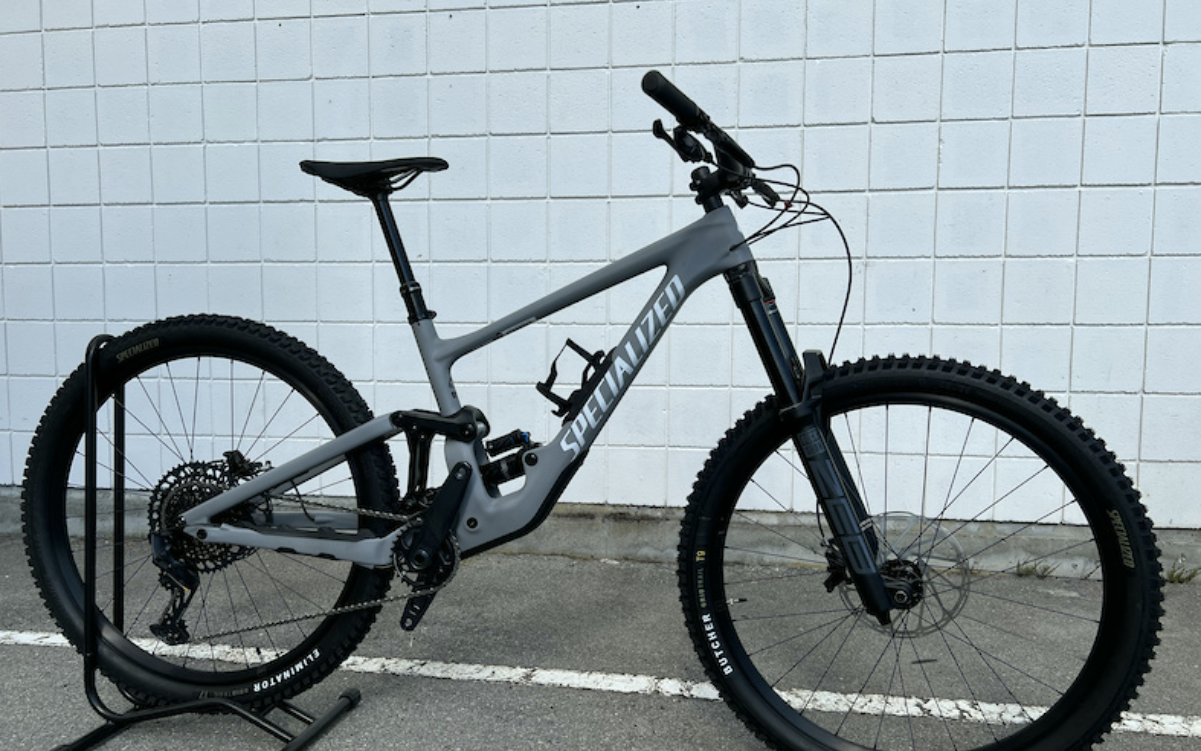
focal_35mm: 28
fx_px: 917
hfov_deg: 66.5
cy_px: 403
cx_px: 594
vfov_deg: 44.5
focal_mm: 5.7
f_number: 1.5
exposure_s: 1/2632
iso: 50
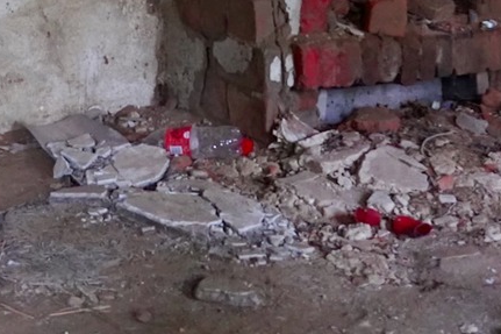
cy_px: -256
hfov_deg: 22.6
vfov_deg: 13.8
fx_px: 1238
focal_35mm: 89
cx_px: 99
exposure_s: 1/160
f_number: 4
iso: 6400
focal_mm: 24
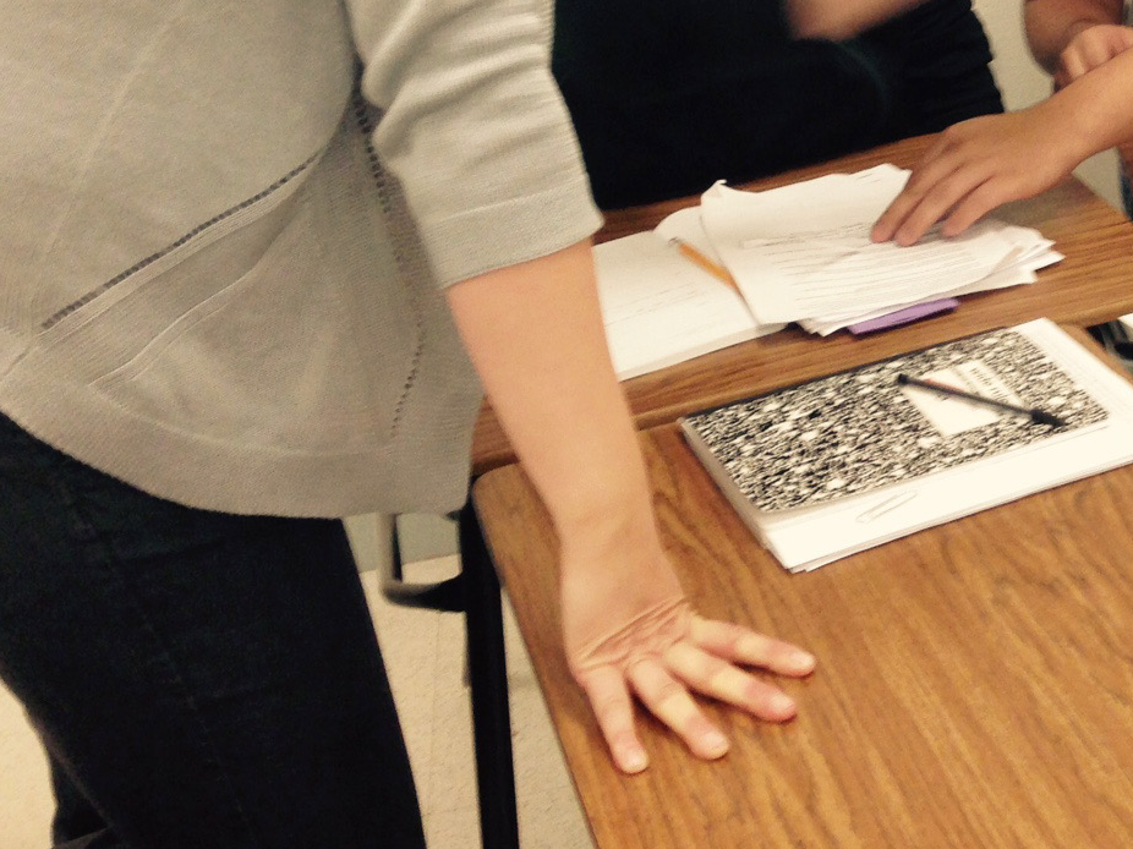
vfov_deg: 19.5
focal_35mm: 73
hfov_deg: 25.4
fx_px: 2389
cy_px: -28
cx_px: 1137
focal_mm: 4.12
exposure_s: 1/20
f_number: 2.4
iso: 80
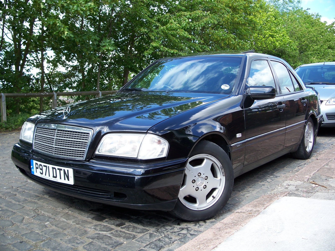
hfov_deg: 50.1
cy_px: 126
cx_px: 168
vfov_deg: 38.7
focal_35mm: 37
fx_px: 358
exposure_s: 1/200
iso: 64
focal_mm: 7.8
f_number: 2.8
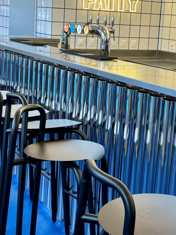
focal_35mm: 67
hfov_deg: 21.9
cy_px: 80
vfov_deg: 28.8
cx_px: 99
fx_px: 454
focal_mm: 5.96
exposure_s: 1/100
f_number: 1.6
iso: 80
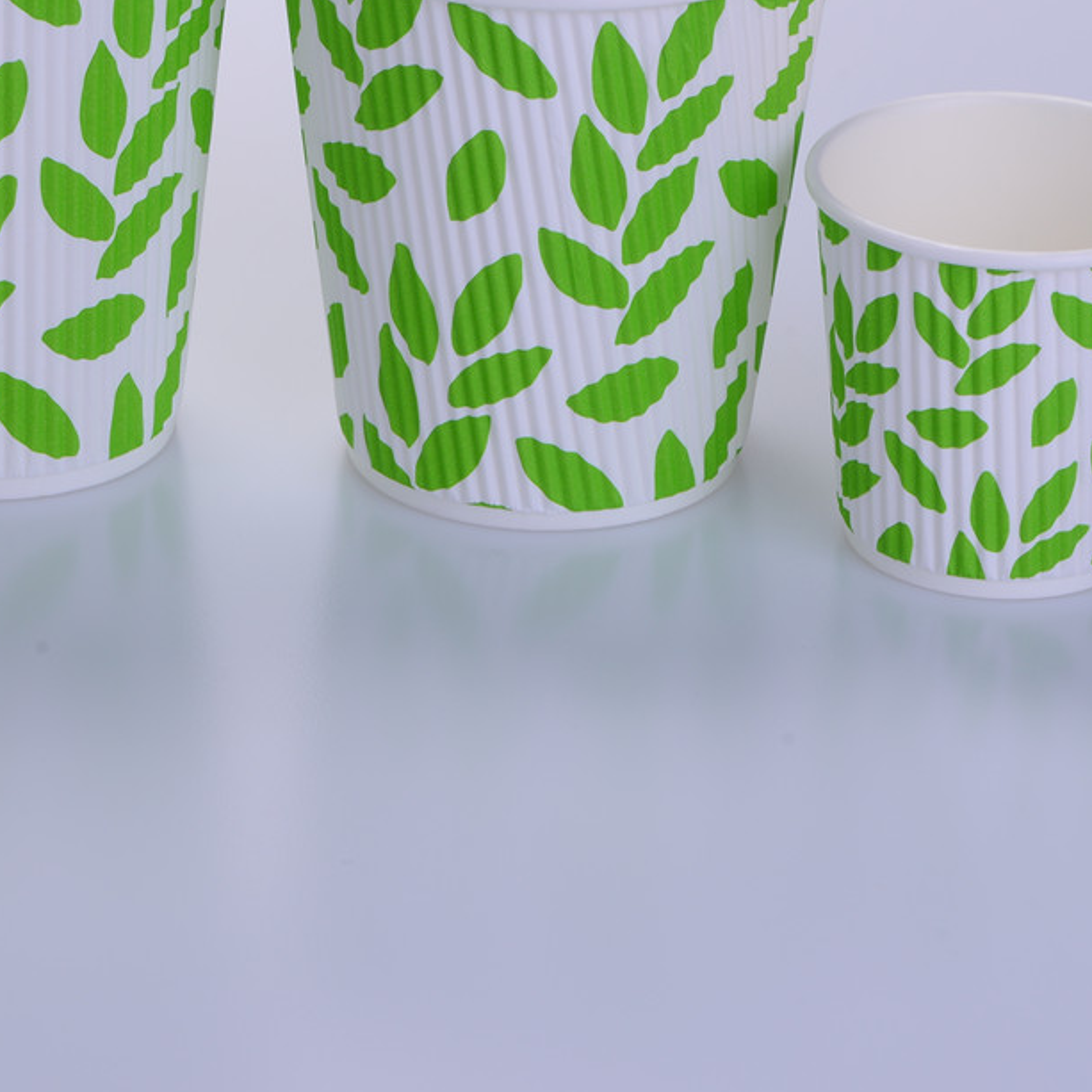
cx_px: -48
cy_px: 121
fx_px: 9351
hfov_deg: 6.7
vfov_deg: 6.7
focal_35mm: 262
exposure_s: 1/160
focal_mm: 105
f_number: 18
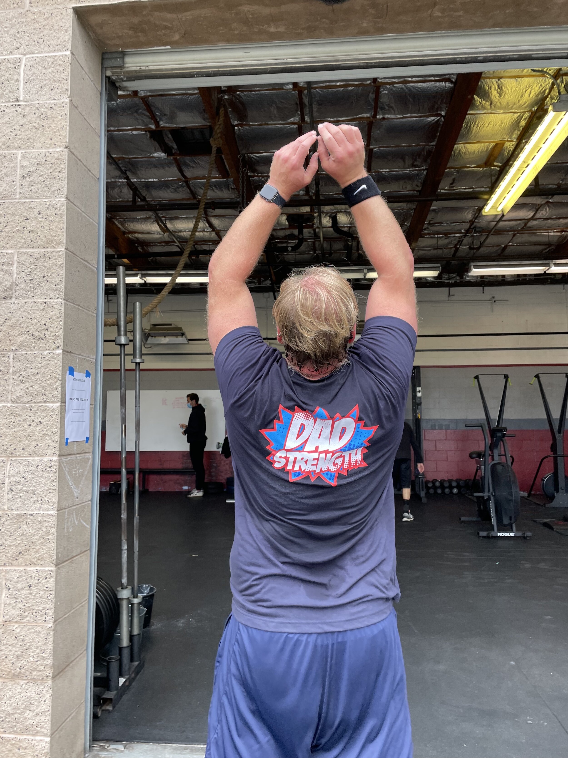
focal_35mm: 26
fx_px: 569
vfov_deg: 67.3
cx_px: 284
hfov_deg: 53.1
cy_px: 379
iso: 40
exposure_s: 1/121
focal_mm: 4.2
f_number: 1.6
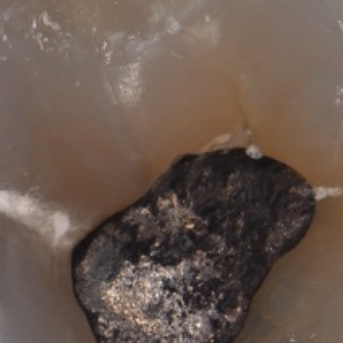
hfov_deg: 2.1
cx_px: 144
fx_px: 9551
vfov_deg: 2.1
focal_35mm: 852
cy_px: 243
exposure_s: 1/160
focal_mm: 105
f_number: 32
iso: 200
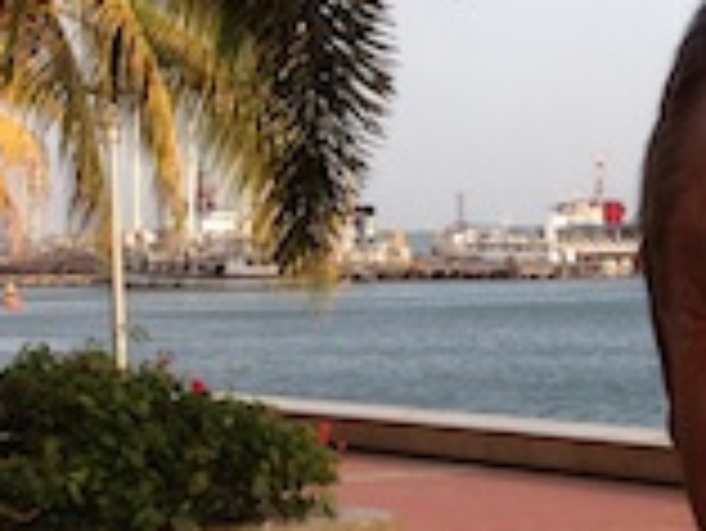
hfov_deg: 15.4
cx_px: 949
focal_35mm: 121
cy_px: 310
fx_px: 2470
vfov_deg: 12.3
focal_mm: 4.13
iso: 50
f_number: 2.4
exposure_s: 1/404
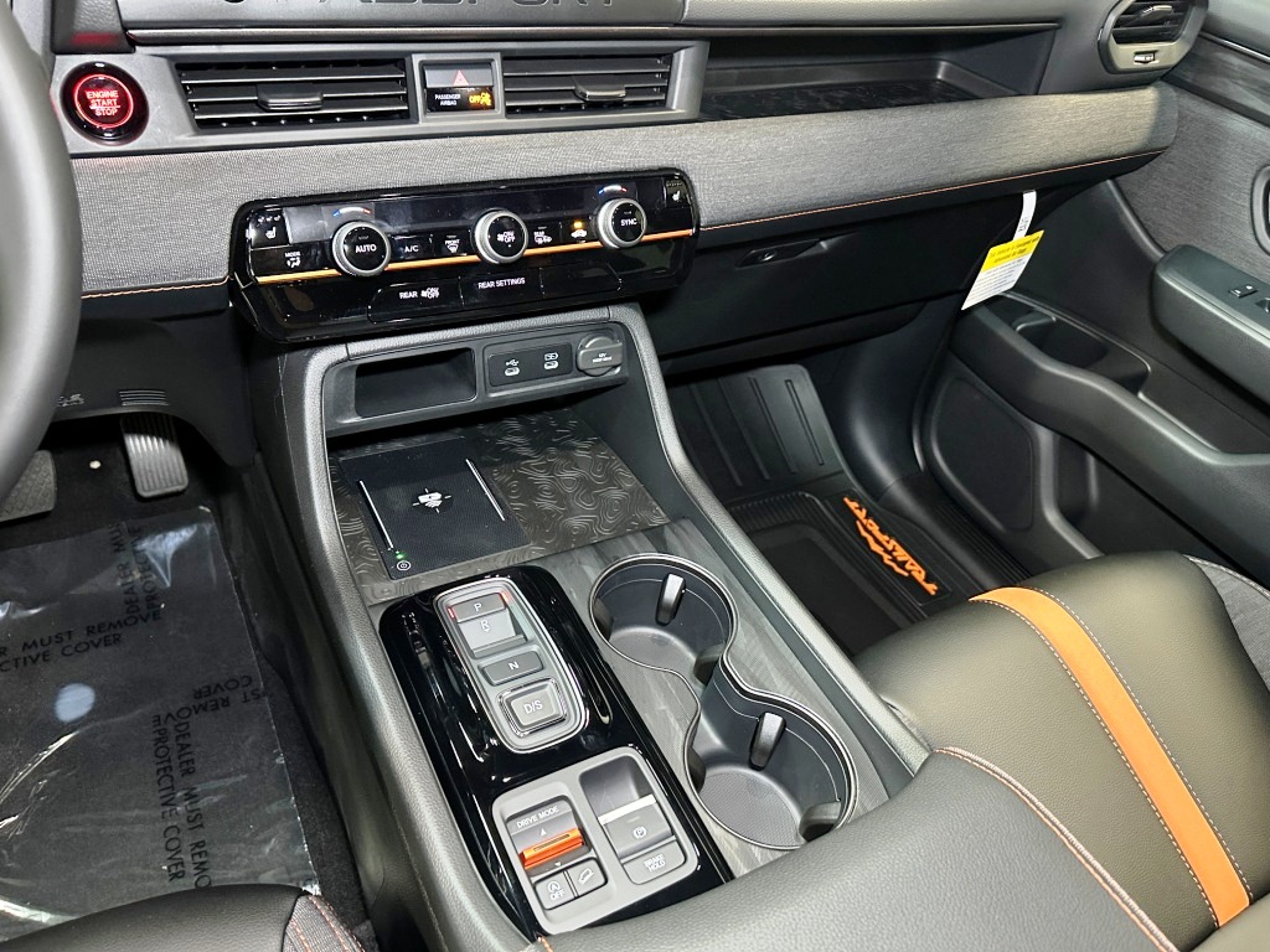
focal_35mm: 24
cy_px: 476
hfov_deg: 71.6
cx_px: 635
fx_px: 881
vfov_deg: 56.8
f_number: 1.78
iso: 1000
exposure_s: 1/30
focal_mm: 6.86
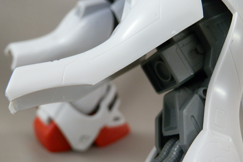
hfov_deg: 53.1
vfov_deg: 36.9
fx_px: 243
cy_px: 79
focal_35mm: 36
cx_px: 121
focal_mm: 6.17
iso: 250
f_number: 3.5
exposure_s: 1/8
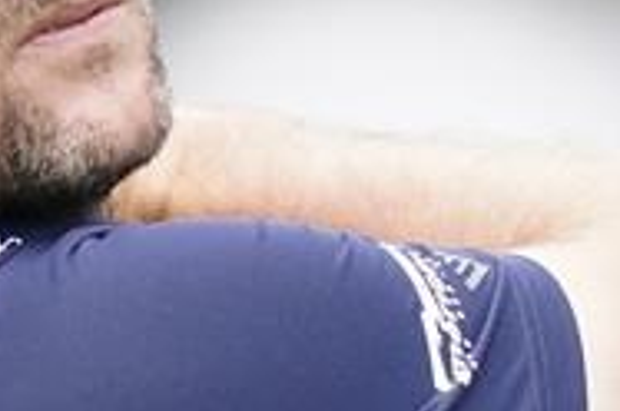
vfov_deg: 0.4
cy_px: 273
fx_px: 52850
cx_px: -93
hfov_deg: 0.7
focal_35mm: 3074
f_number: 4
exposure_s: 1/1250
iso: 1250
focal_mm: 560
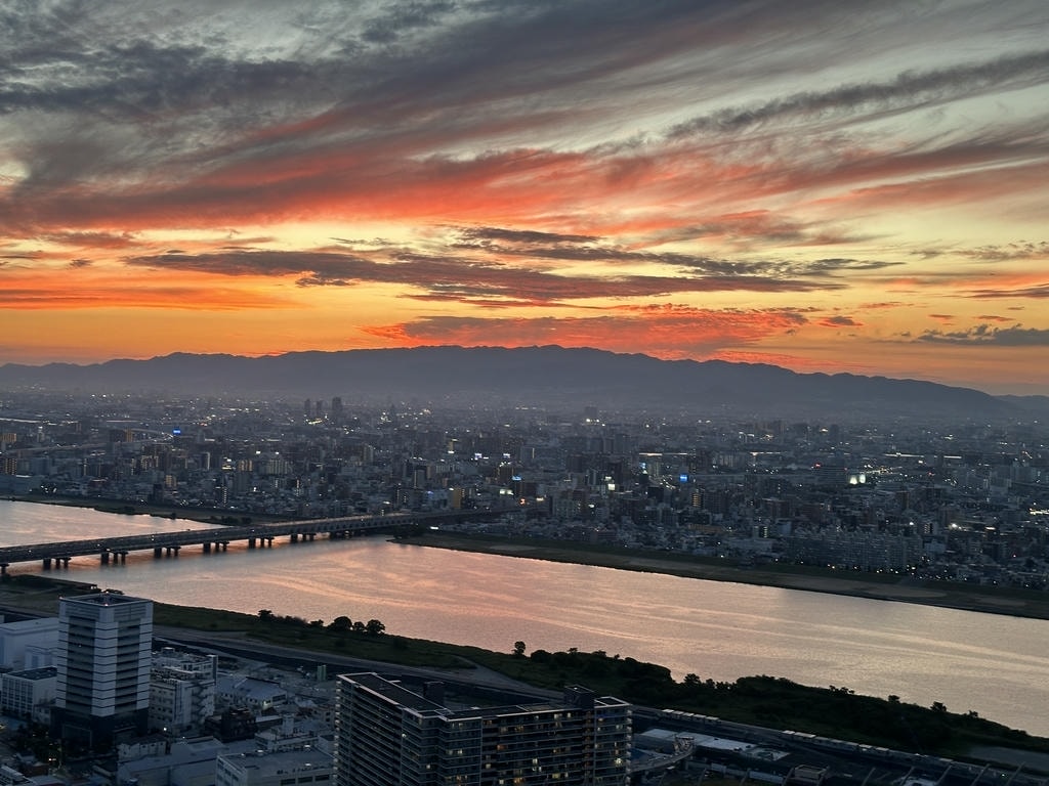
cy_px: 393
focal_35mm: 48
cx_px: 524
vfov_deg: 30.3
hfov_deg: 39.7
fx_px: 1455
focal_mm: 6.86
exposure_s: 1/70
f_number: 1.78
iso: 80
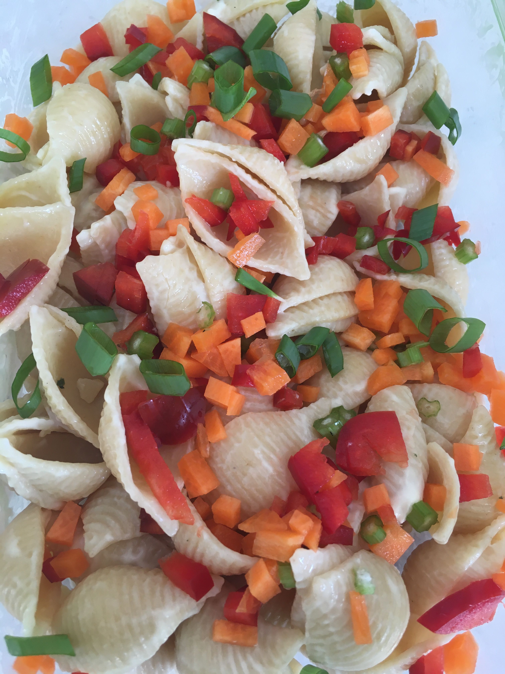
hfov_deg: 48.2
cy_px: 337
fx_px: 564
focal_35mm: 29
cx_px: 252
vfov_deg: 61.7
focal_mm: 4.15
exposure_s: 1/33
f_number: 2.2
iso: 25
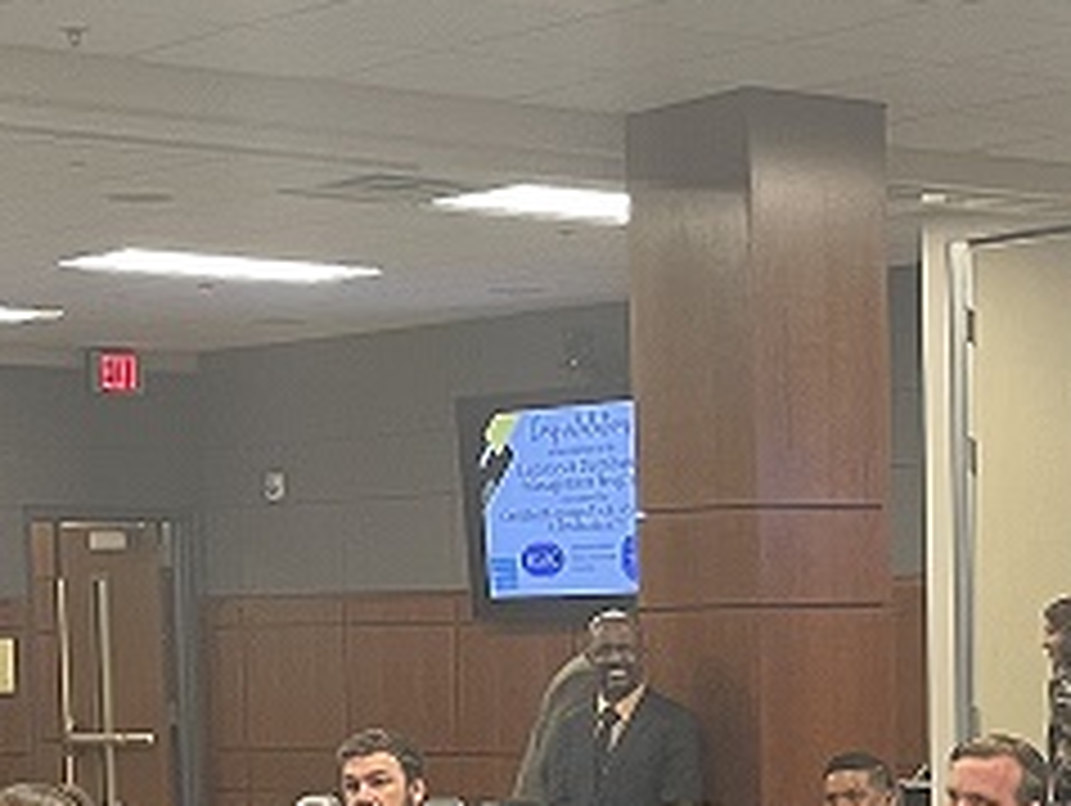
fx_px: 3407
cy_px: 991
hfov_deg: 17.8
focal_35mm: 110
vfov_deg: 13.1
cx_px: 810
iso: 200
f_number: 1.6
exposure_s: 1/60
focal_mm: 4.2
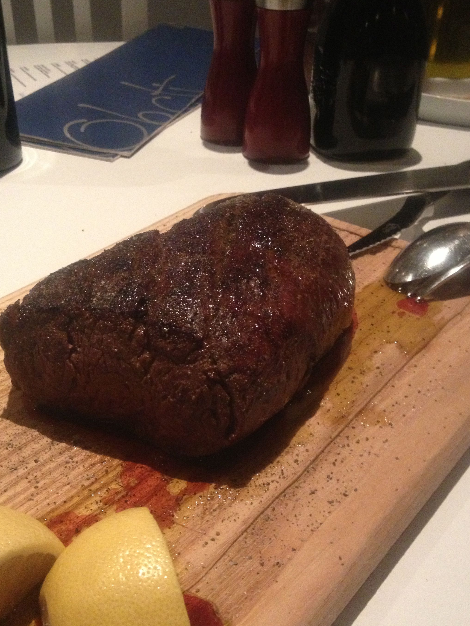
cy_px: 348
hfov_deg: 34.3
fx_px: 760
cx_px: 194
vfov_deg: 44.7
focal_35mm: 42
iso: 400
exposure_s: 1/15
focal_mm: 4.28
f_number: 2.4
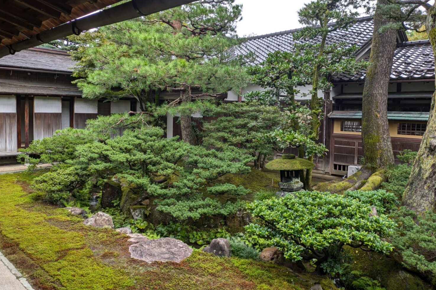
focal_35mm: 27
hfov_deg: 67.4
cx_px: 217
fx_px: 327
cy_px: 130
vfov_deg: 47.8
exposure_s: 1/366
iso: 68
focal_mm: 5.43
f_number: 1.89
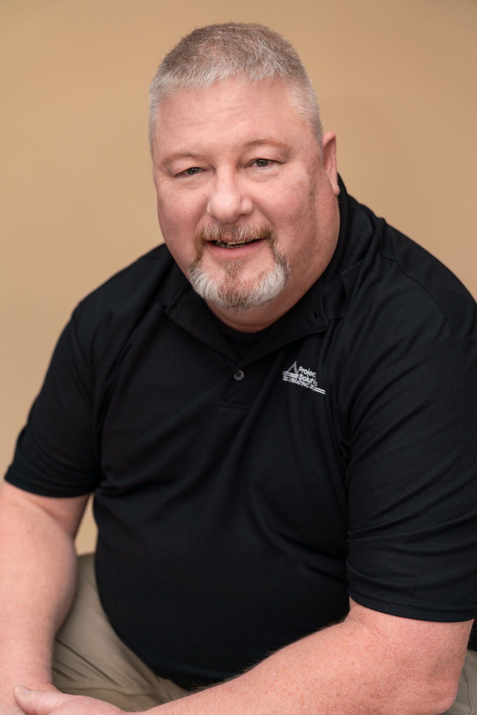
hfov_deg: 30.5
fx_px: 874
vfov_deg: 44.5
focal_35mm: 44
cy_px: 358
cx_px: 238
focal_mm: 44
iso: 125
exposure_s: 1/160
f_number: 2.8
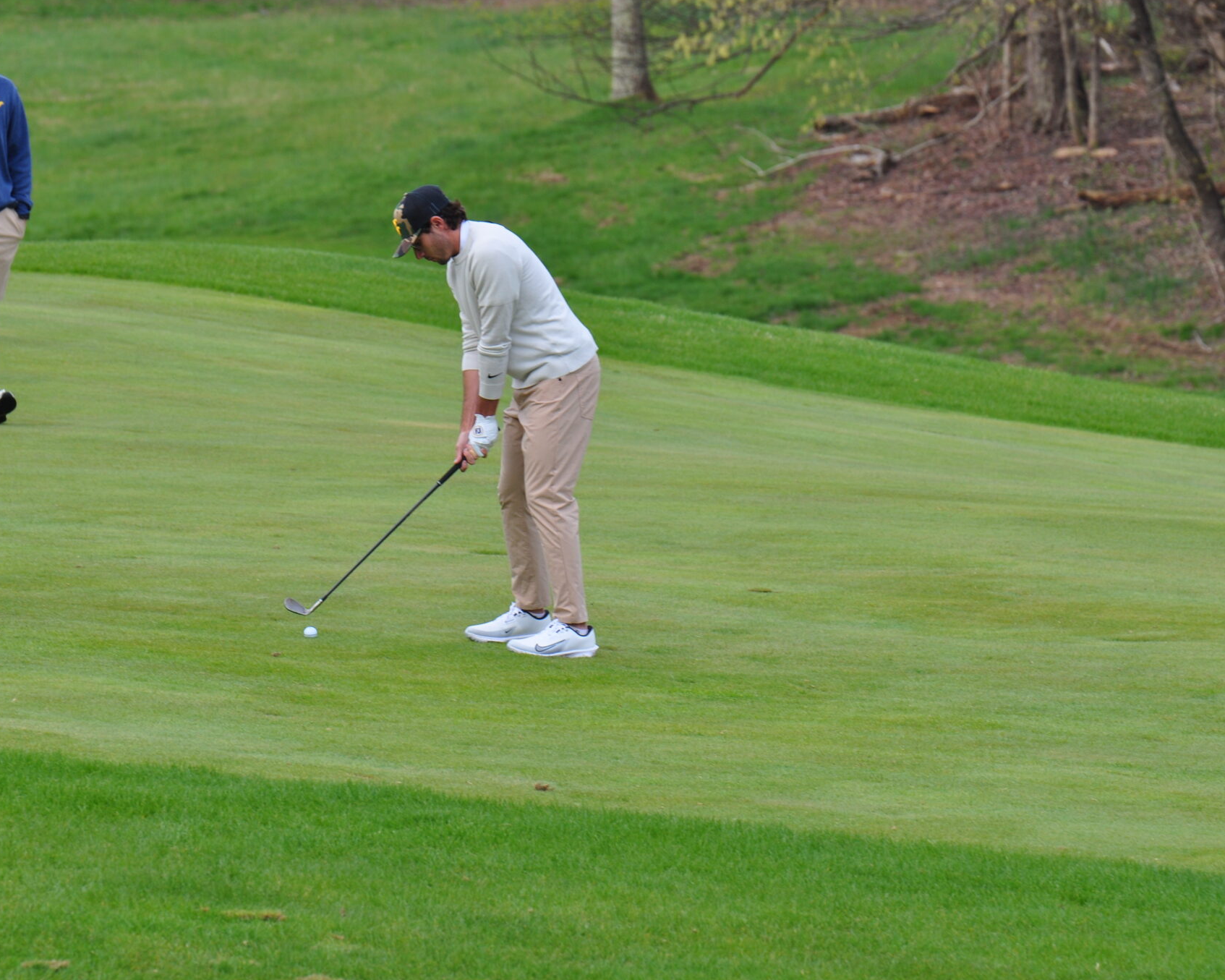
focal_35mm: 374
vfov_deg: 4.1
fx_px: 13559
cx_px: 570
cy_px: 489
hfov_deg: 5.2
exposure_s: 1/100
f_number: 9
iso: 200
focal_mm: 220
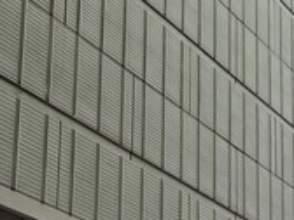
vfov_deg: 15.9
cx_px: 229
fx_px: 696
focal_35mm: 82
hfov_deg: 23.5
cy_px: 367
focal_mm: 6.3
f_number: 1.7
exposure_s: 1/120
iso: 32
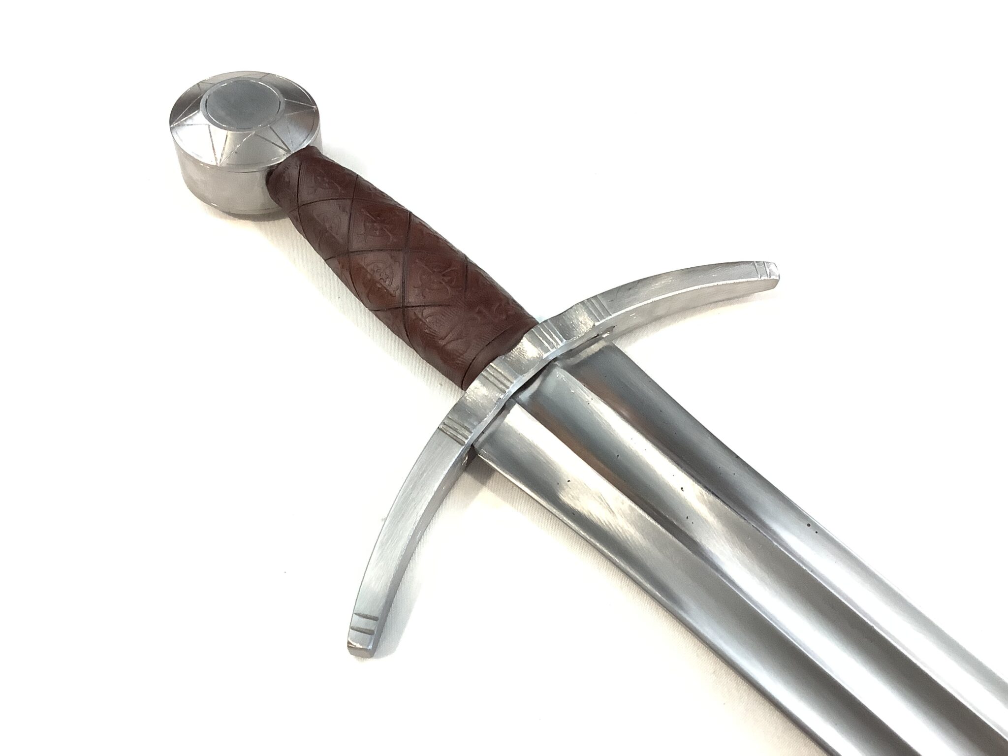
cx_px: 504
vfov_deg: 45.4
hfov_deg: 58.4
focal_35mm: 31
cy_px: 378
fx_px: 903
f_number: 2.4
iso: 250
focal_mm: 3.3
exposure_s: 1/60
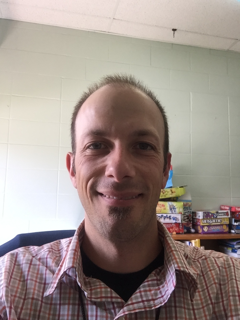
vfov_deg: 58.4
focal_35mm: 31
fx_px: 287
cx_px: 120
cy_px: 160
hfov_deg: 45.4
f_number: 2.2
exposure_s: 1/30
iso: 40
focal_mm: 2.65
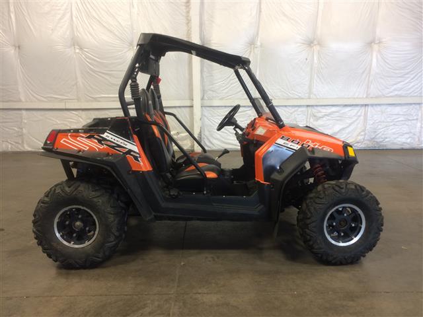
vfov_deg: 48.2
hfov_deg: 61.7
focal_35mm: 29
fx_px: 354
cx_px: 212
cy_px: 158
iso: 64
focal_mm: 4.15
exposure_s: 1/30
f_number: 2.2
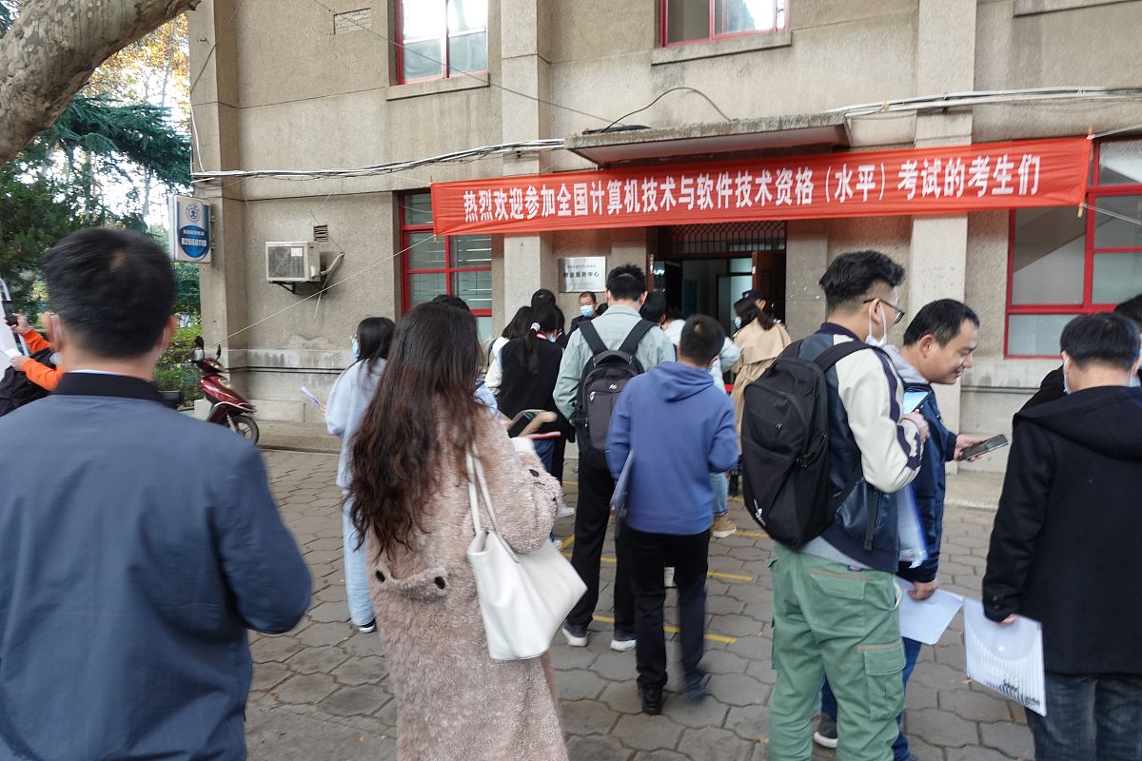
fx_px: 761
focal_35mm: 24
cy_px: 380
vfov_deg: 53.1
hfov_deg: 73.7
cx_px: 571
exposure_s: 1/20
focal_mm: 8.8
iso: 320
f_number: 5
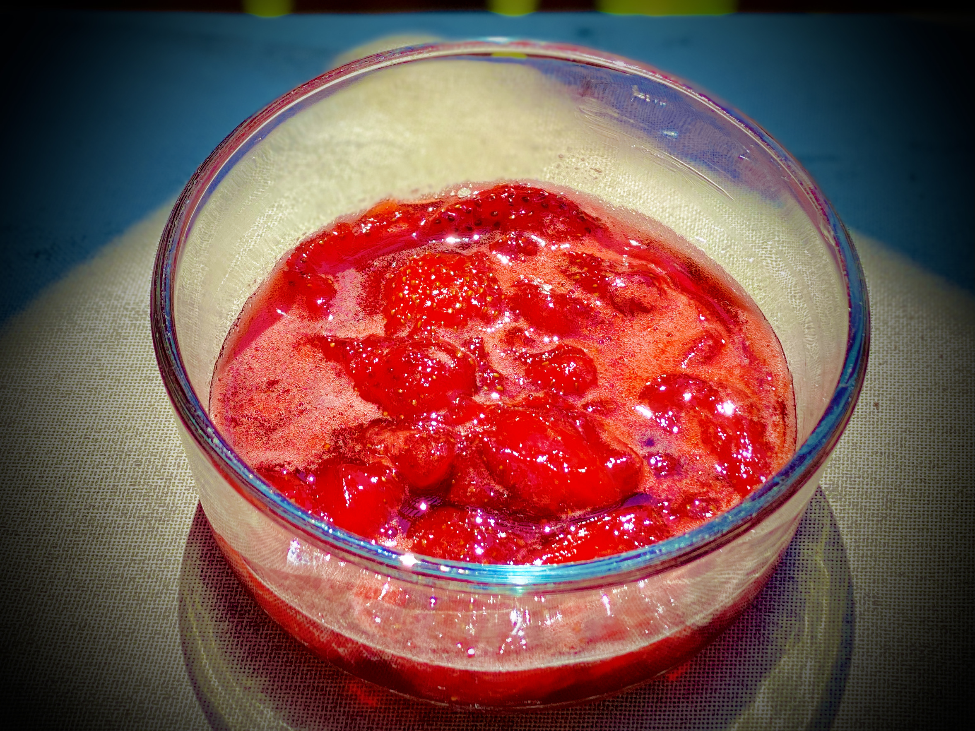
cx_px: 488
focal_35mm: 52
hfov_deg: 36.8
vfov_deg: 28.0
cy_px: 366
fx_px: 1465
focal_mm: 6
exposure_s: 1/1229
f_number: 2
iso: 20
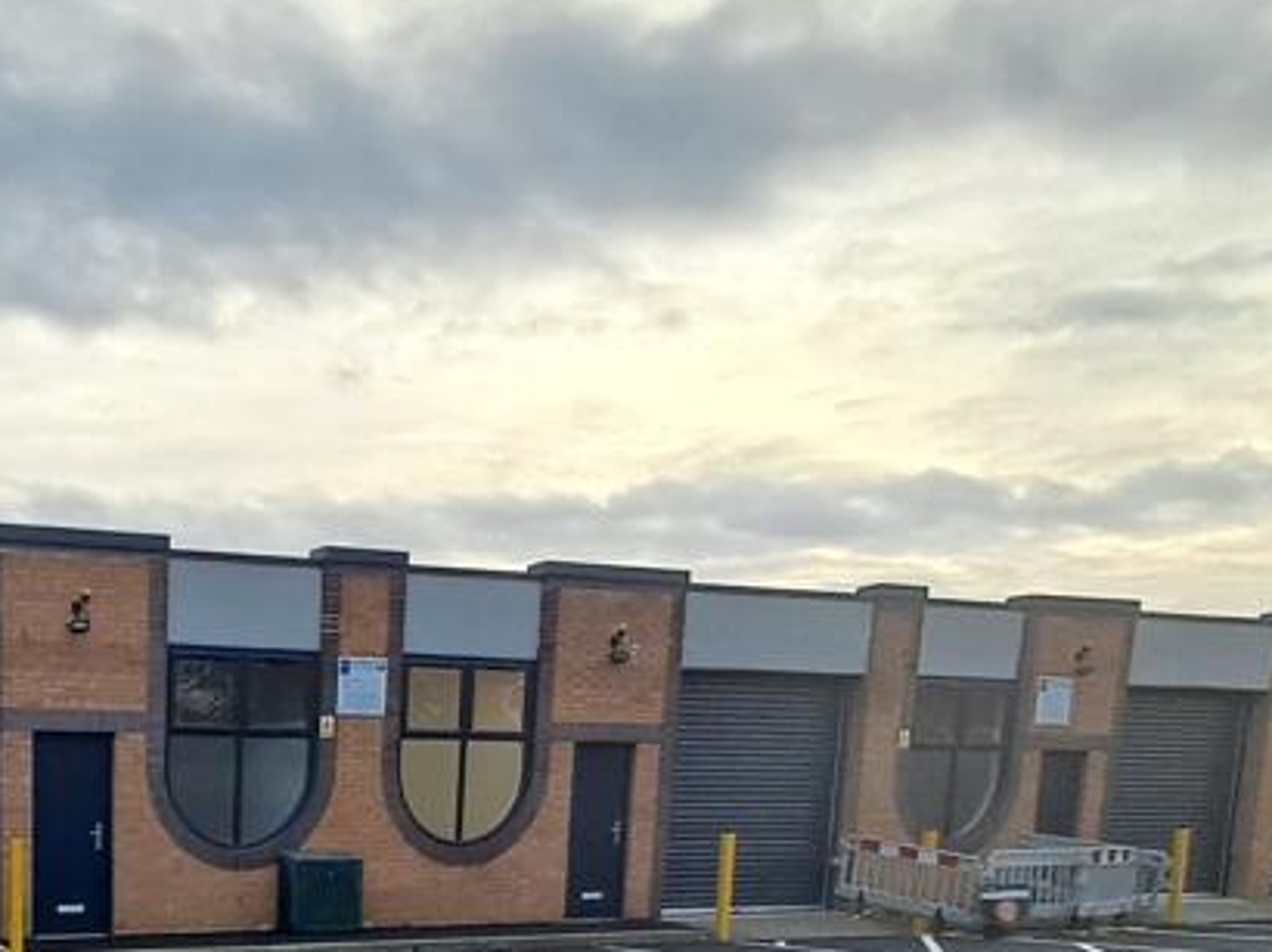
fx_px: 1469
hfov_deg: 41.9
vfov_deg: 31.8
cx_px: 65
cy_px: 1045
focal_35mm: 40
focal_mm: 1.64
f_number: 2.2
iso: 40
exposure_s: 1/236
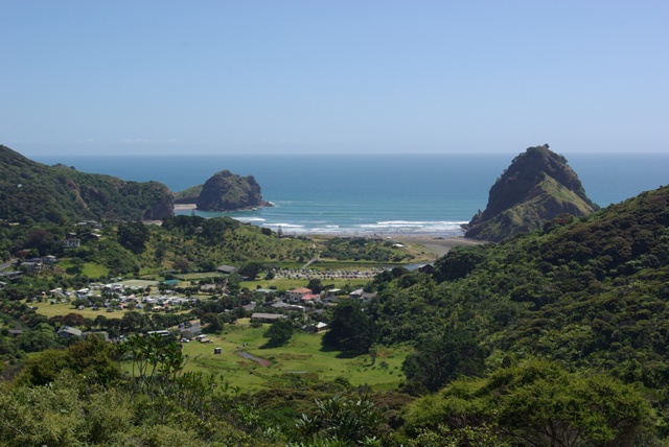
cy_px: 224
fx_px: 976
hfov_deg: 37.8
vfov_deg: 25.8
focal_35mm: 52
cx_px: 334
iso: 100
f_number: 9
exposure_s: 1/250
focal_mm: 35
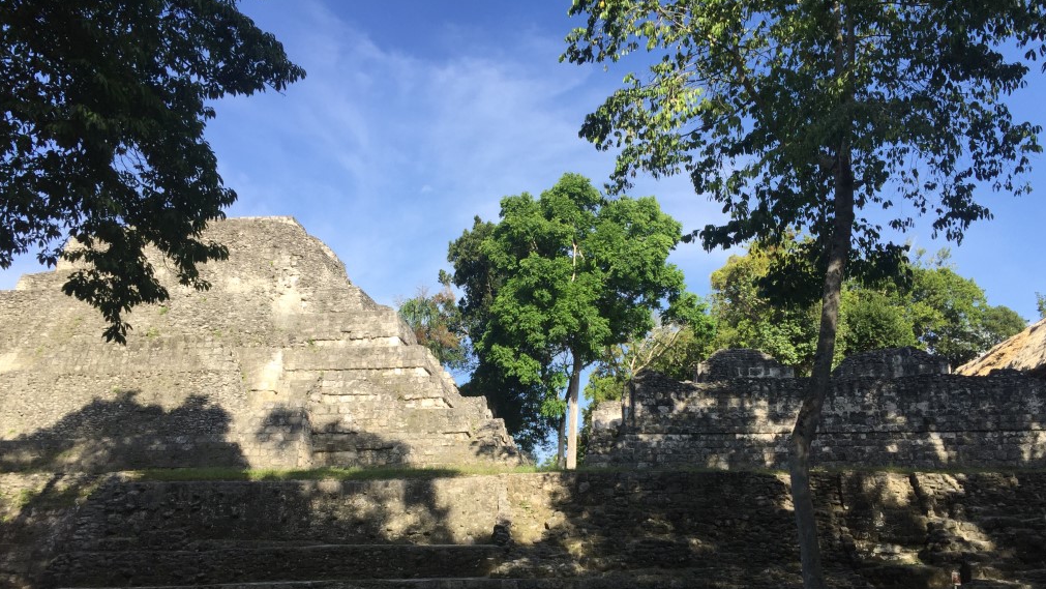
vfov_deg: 36.3
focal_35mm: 32
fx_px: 888
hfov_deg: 61.0
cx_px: 521
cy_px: 393
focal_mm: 4.15
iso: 32
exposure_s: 1/1276
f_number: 2.2
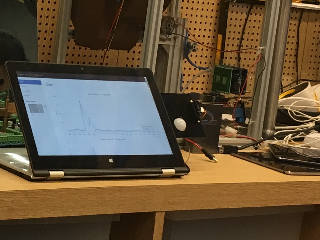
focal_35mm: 103
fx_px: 952
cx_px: 5
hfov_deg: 18.6
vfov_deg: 14.3
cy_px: 66
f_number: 2.2
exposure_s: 1/33
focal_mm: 4.15
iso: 50
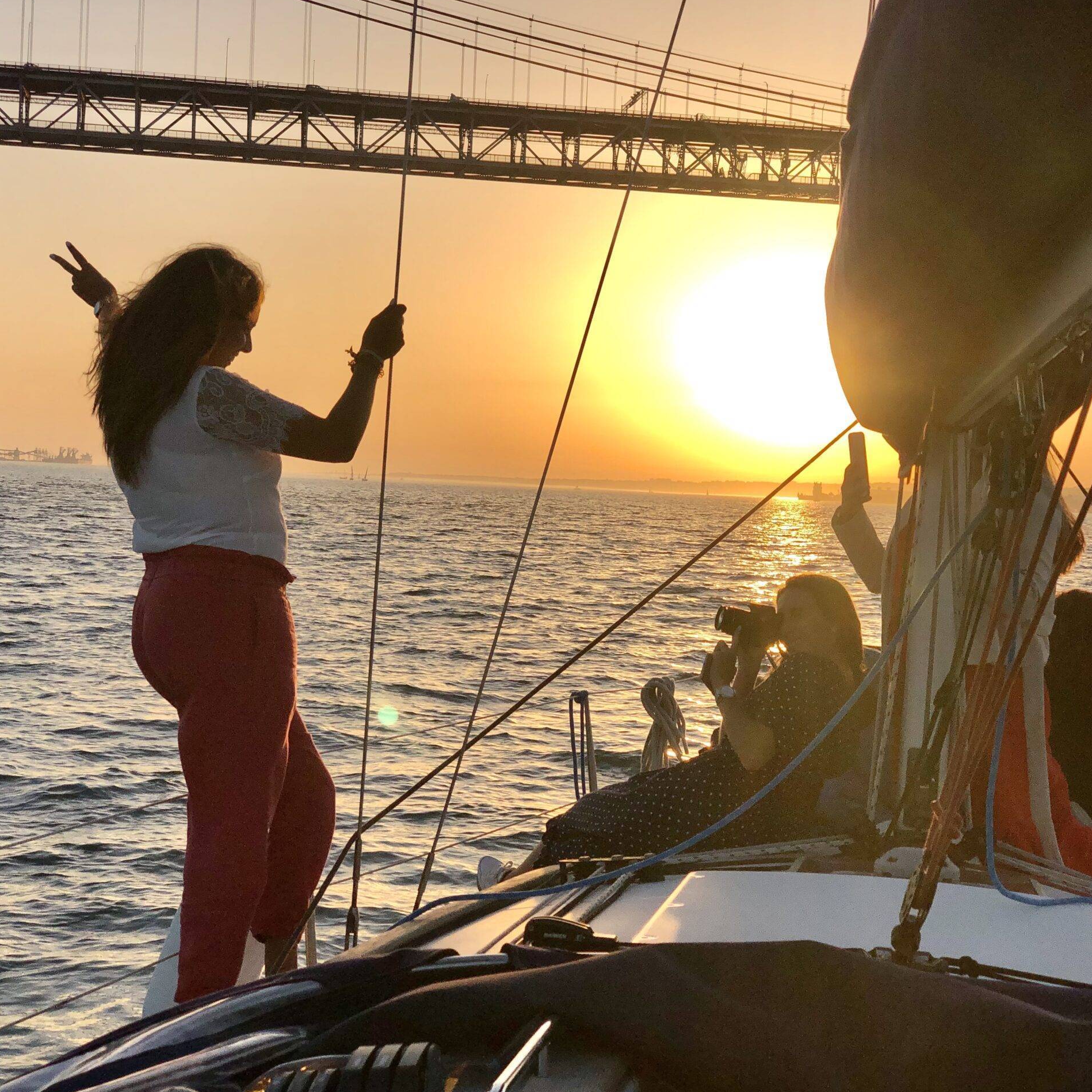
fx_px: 2213
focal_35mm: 62
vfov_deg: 27.7
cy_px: 547
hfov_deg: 27.7
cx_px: 606
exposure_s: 1/1869
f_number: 2.4
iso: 32
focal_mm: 6
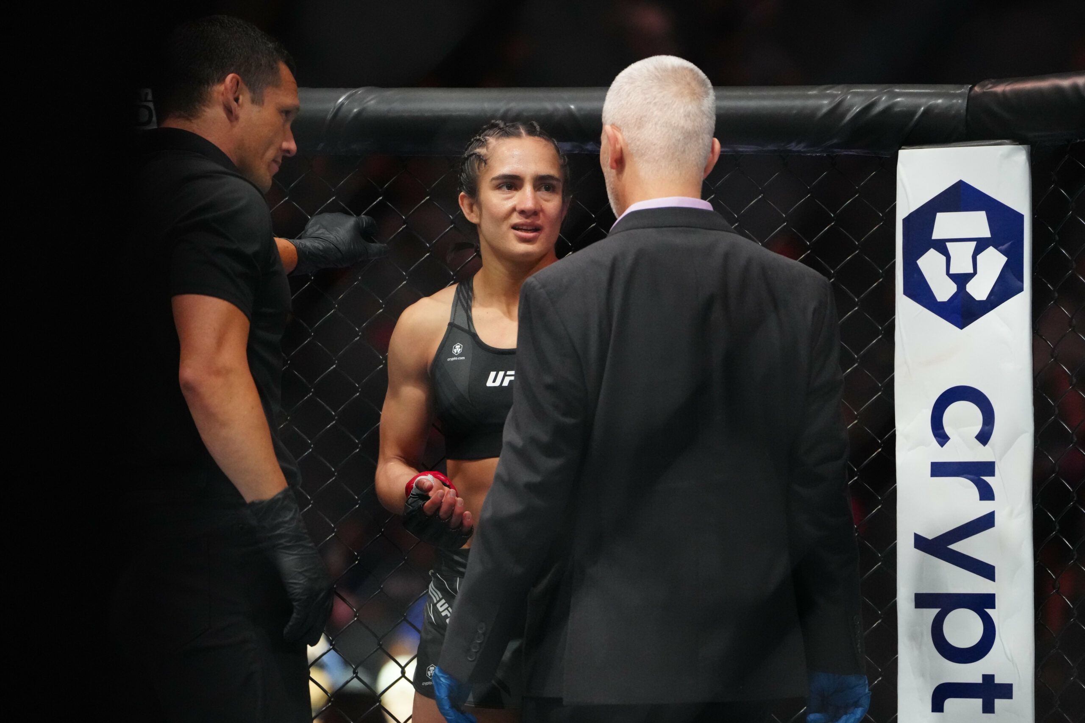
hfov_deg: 10.3
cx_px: 542
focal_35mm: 200
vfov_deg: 6.9
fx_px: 6027
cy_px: 362
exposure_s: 1/1600
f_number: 3.5
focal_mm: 200
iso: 6400
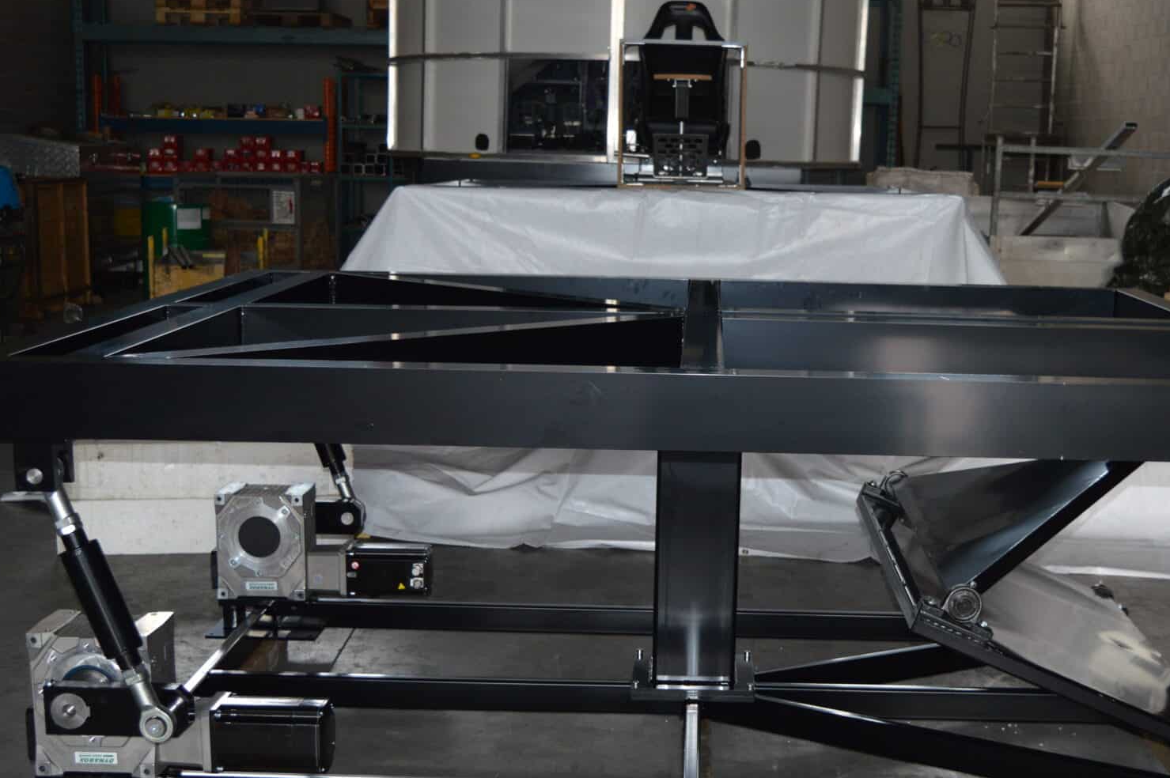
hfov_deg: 36.8
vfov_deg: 24.9
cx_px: 683
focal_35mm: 54
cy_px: 508
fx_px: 1754
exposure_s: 1/60
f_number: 4
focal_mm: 26
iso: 560
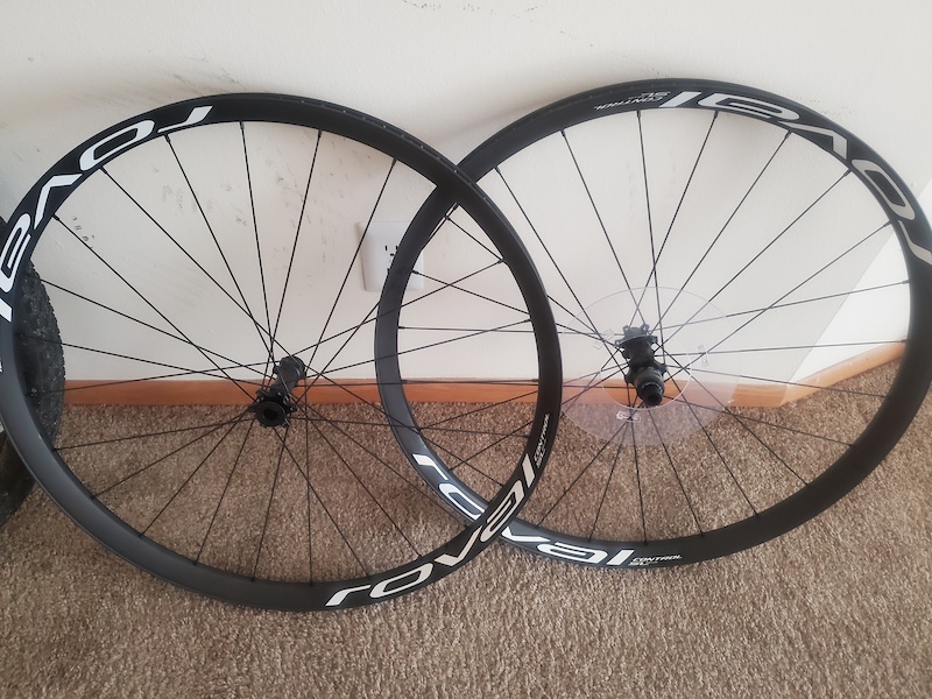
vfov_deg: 53.1
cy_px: 350
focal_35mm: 26
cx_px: 466
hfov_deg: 67.3
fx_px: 700
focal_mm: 4.3
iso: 400
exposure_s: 1/40
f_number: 1.5
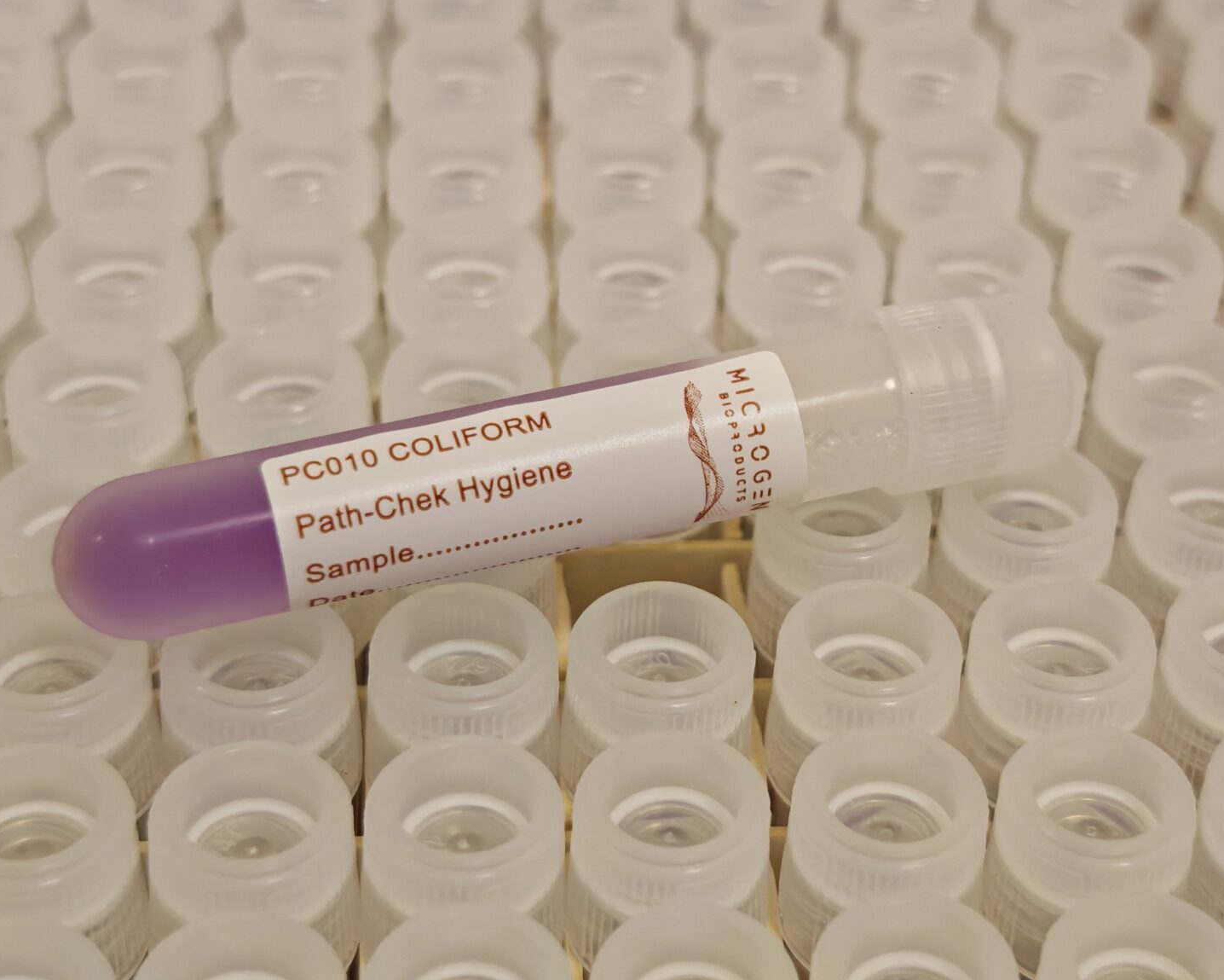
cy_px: 490
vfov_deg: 21.6
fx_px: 2572
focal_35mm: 71
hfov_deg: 26.8
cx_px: 605
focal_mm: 6.83
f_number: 1.4
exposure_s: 1/50
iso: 400
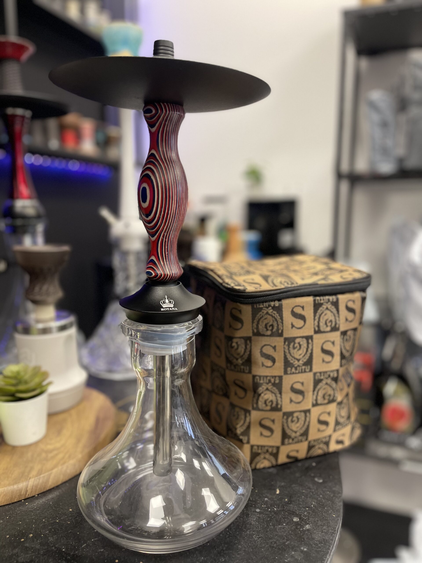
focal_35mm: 26
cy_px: 282
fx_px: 423
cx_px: 211
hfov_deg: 53.1
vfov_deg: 67.3
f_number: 1.6
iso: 200
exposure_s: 1/60
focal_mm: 5.1
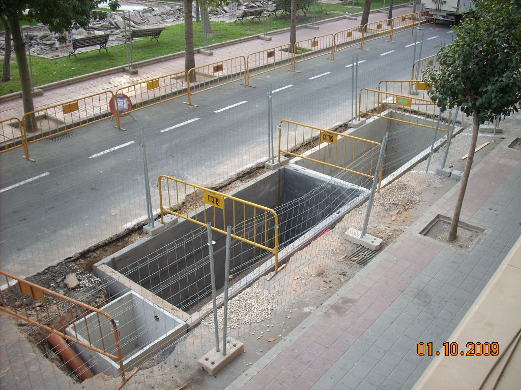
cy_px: 195
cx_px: 260
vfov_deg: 38.7
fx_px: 557
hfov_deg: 50.1
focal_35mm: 37
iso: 64
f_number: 2.8
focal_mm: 6.2
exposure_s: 1/42.4
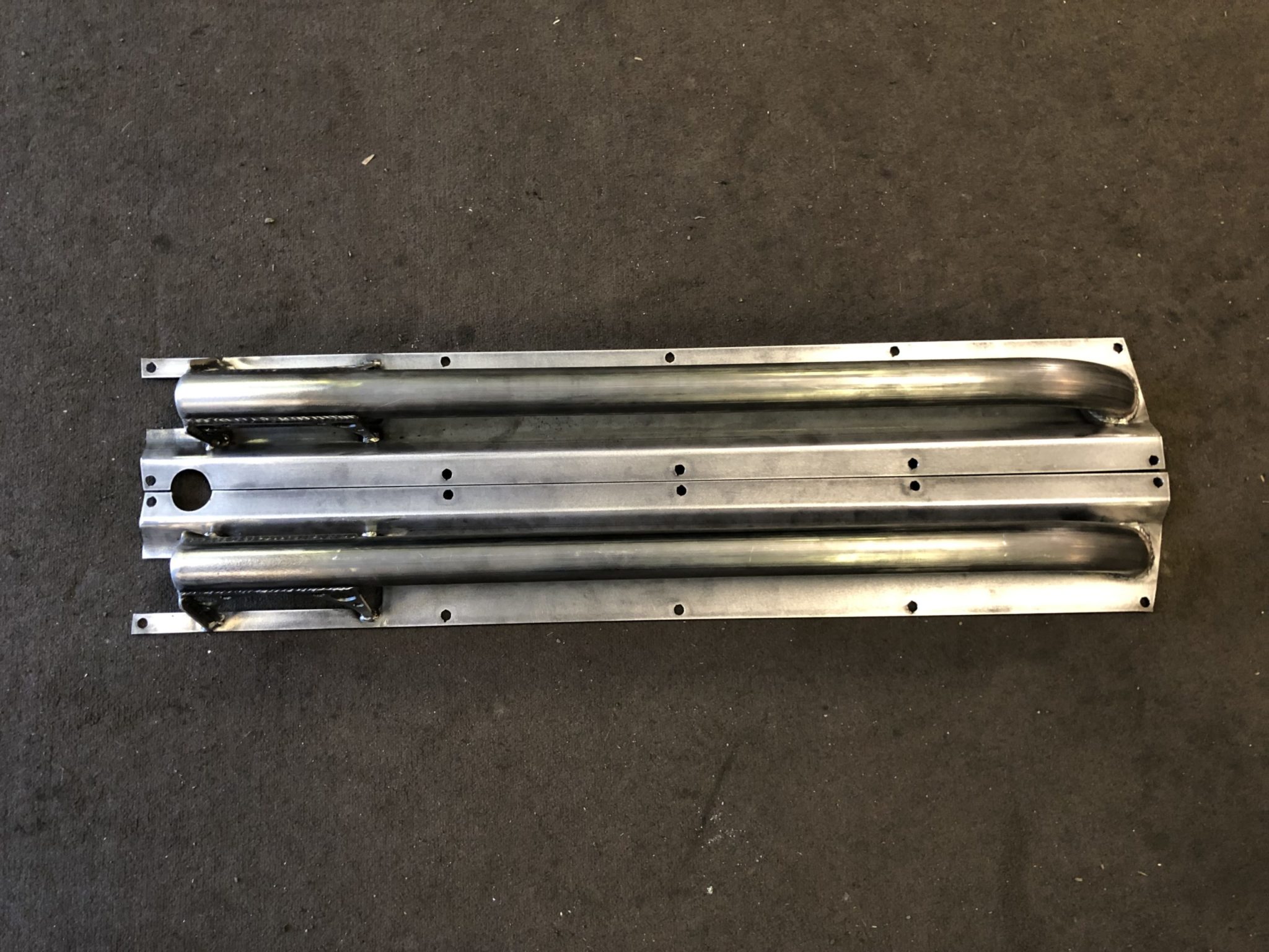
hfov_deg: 63.4
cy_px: 476
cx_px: 634
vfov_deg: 49.7
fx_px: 1026
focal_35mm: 28
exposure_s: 1/13
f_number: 1.8
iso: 100
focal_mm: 4
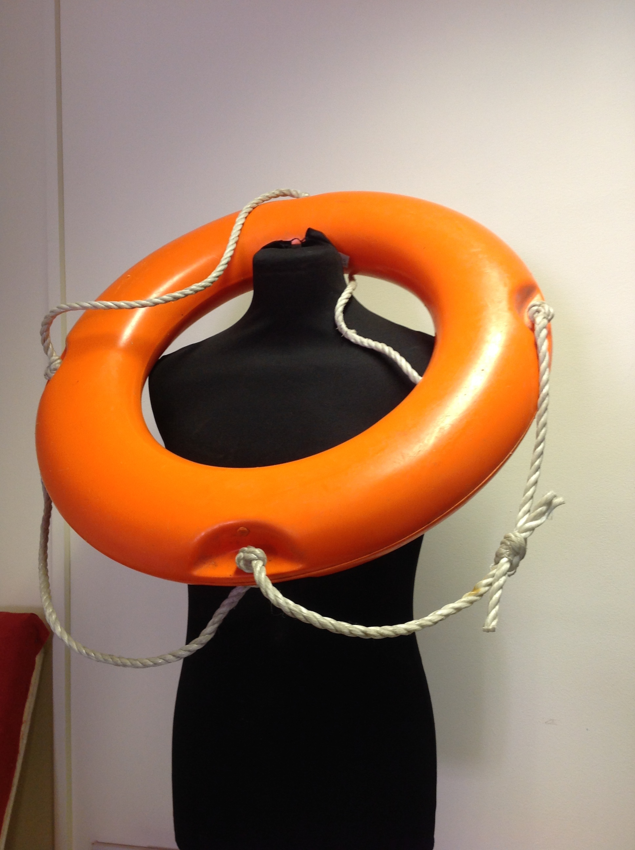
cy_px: 425
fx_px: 858
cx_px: 318
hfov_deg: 40.6
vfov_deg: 52.7
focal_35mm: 35
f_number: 2.4
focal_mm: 4.28
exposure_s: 1/17
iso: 64
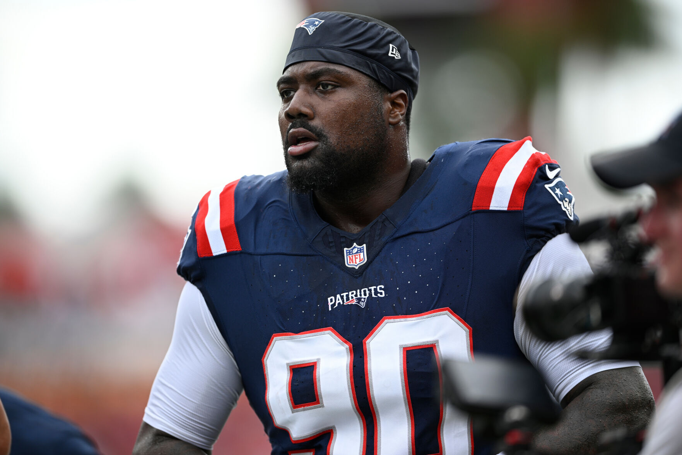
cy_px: 228
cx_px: 341
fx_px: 7577
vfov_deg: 3.4
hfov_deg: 5.2
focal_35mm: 400
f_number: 2.8
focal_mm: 400
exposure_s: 1/2000
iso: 250
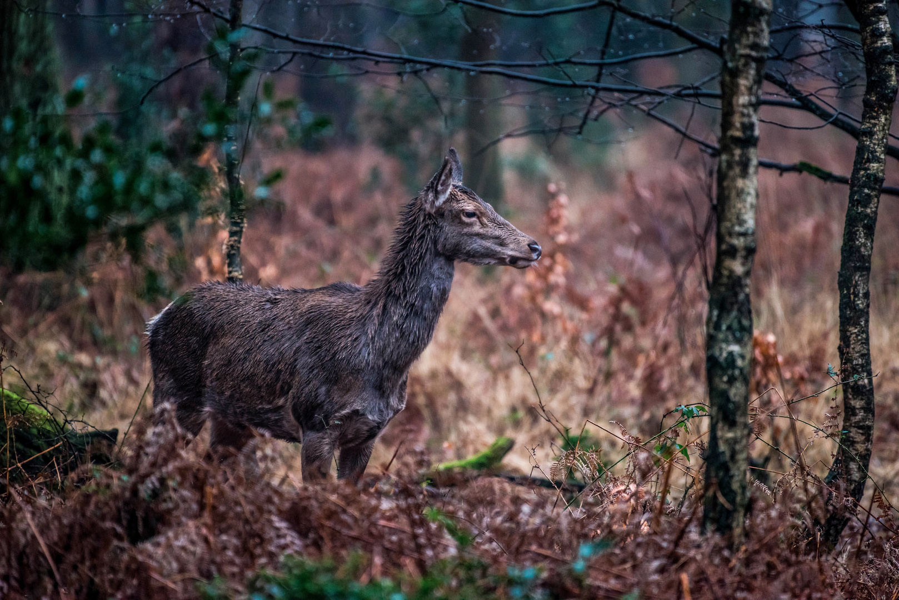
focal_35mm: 500
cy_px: 300
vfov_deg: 2.8
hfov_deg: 4.1
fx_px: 12490
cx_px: 450
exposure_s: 1/250
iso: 1600
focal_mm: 500
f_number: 5.6
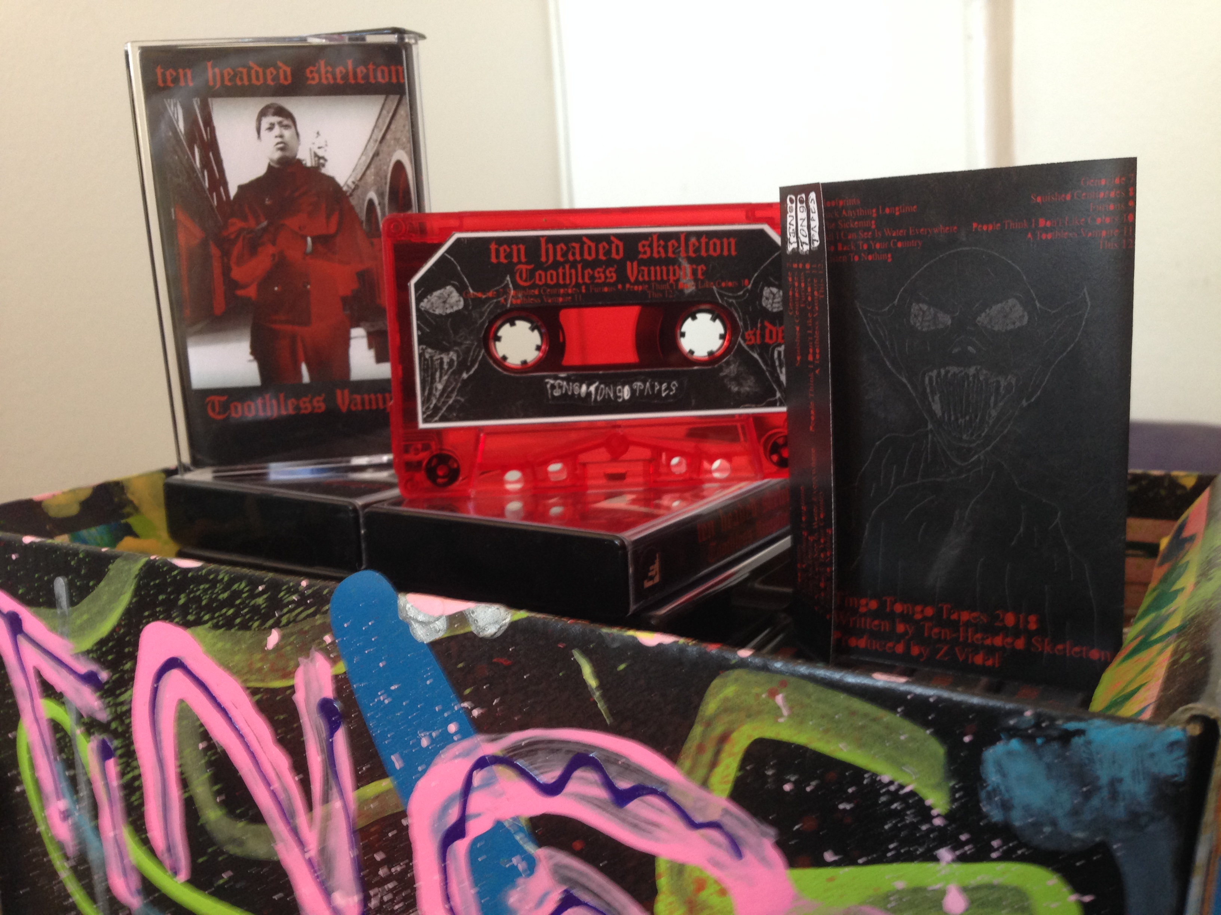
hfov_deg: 55.4
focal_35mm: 33
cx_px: 610
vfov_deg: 42.9
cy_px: 458
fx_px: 1164
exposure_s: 1/20
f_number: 2.4
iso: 80
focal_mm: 4.12
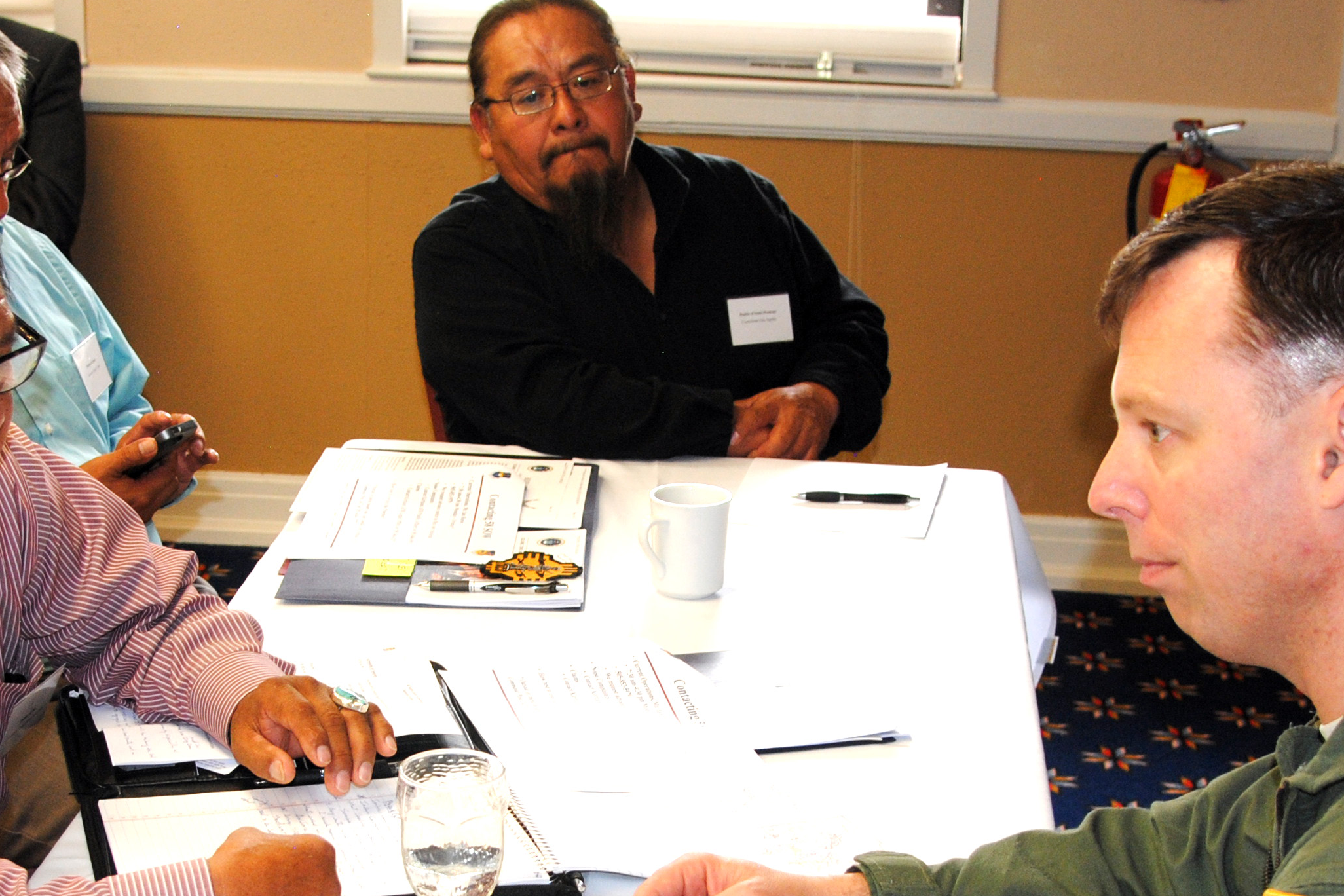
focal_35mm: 68
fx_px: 2538
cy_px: 719
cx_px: 502
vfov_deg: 19.8
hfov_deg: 29.5
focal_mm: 24
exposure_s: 1/60
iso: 400
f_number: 4
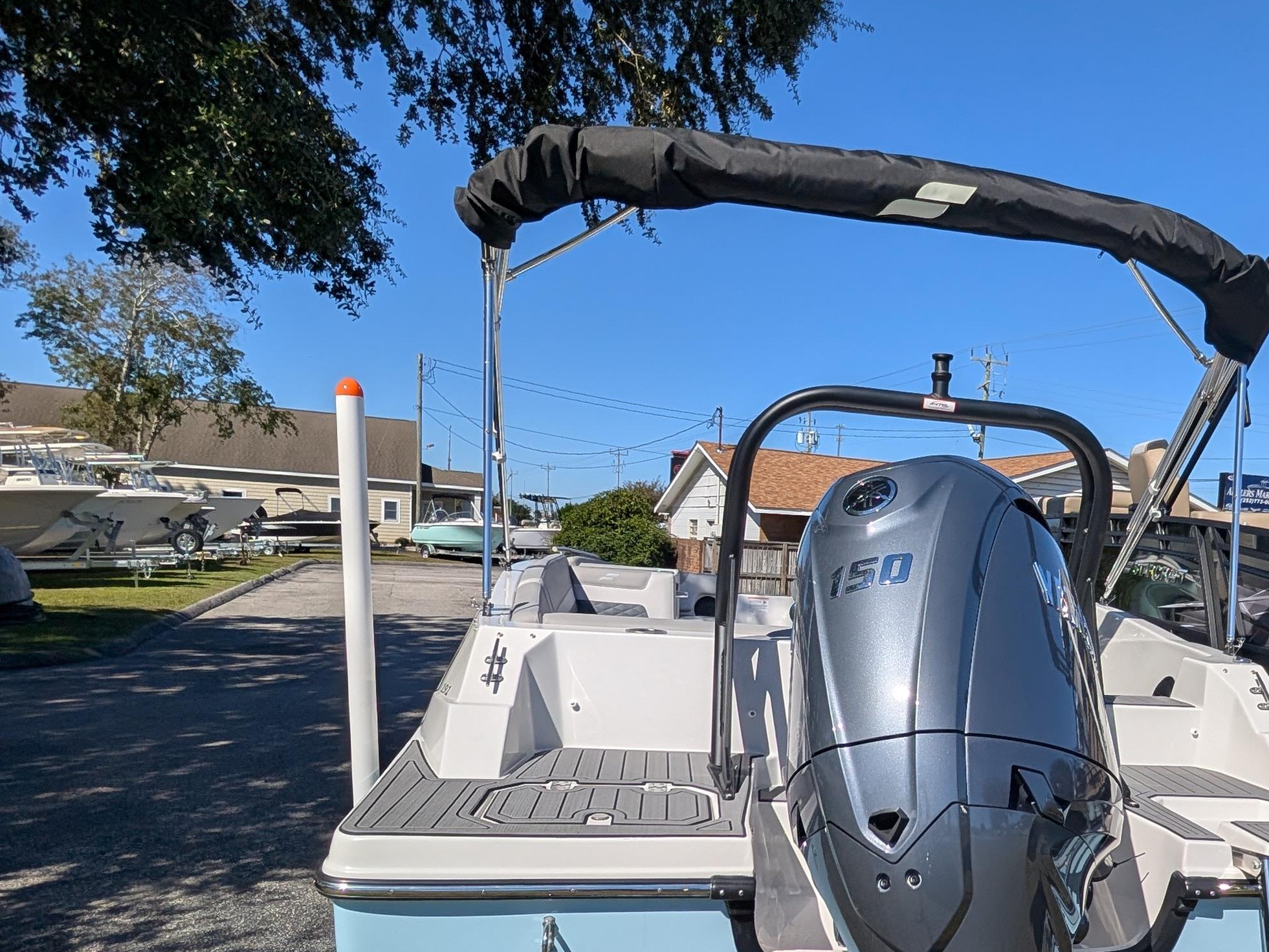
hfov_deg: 67.2
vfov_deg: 53.7
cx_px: 861
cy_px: 640
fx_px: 917
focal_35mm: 25
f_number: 1.7
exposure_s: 1/5319
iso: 53
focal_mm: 2.02
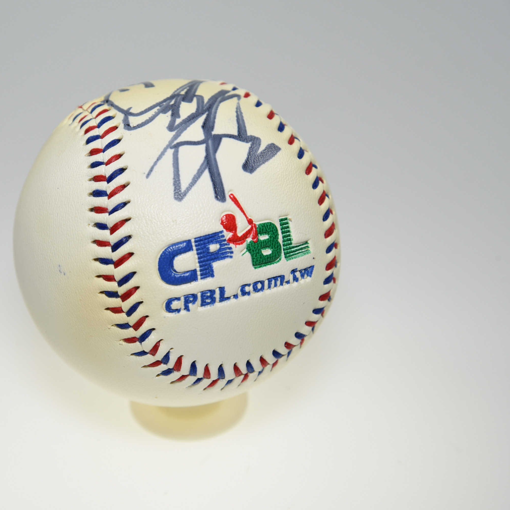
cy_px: 255
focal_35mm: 153
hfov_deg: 11.4
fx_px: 2550
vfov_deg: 11.4
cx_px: 157
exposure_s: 1/30
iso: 100
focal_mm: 120
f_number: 8
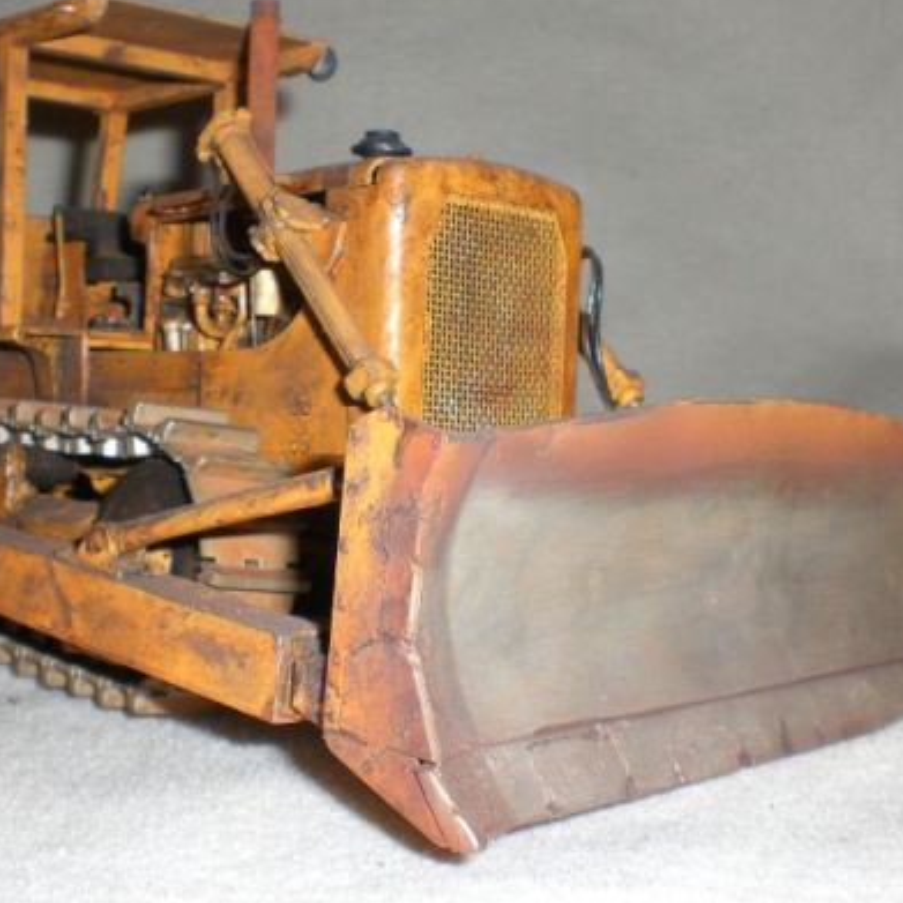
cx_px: 386
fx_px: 1623
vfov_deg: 31.1
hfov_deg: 31.0
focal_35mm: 55
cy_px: 480
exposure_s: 1/60
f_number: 4.4
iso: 50
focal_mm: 6.3
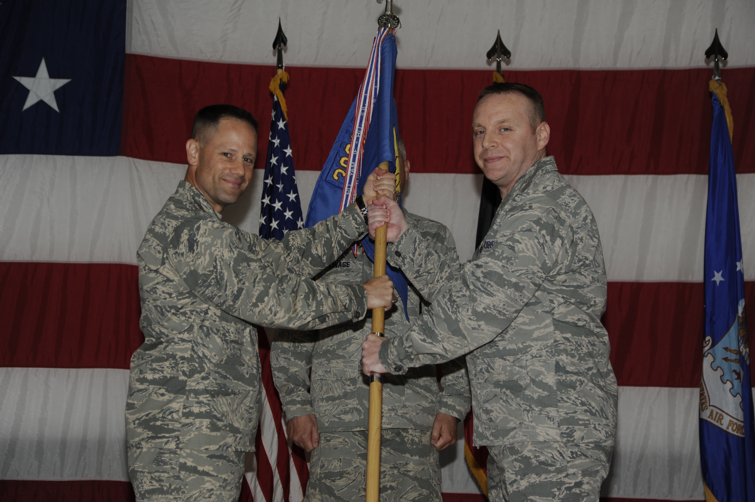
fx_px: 1781
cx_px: 378
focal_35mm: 85
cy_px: 251
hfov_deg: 23.9
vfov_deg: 16.1
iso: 400
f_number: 5.6
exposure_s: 1/160
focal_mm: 85
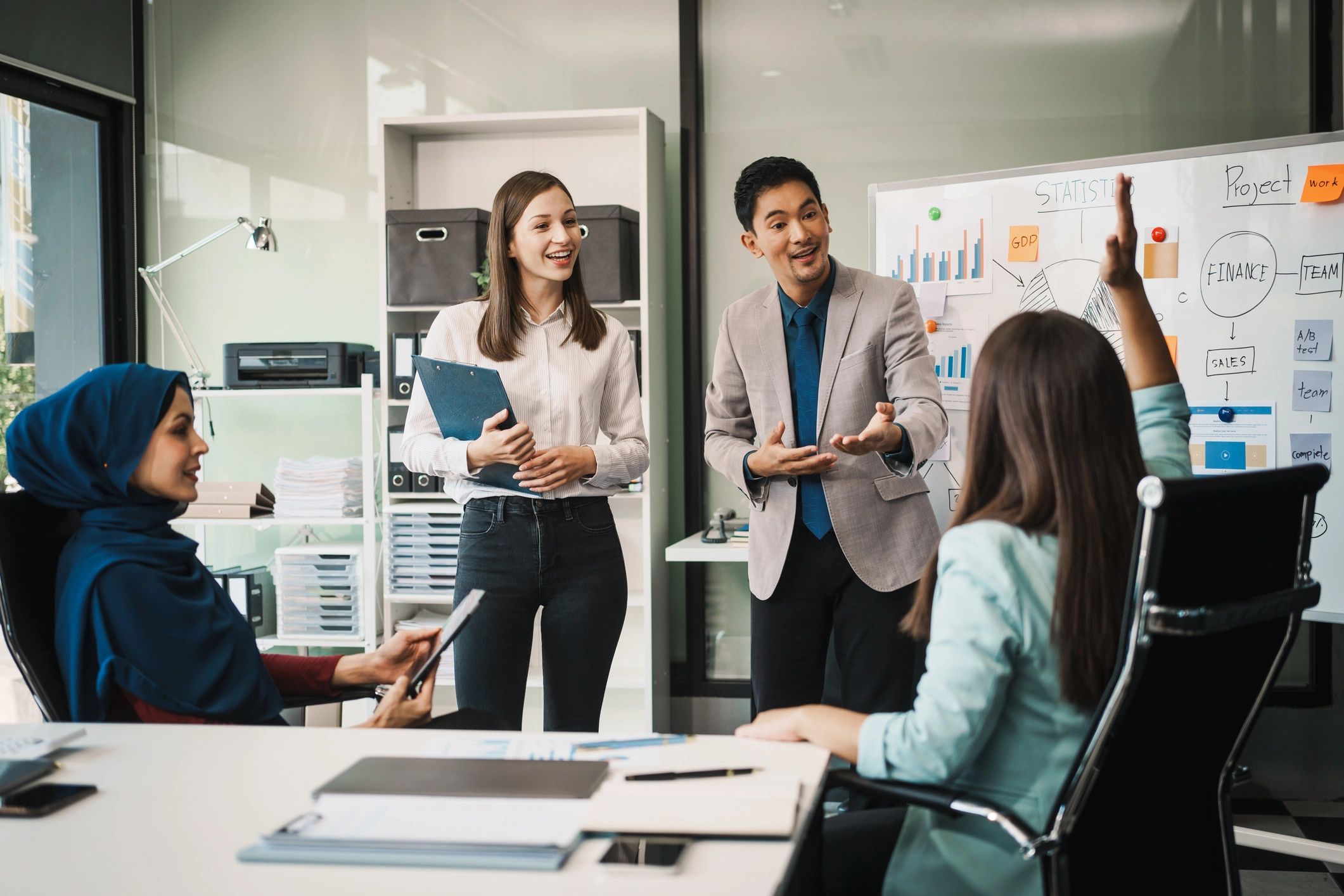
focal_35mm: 50
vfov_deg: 27.0
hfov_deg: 39.6
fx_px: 1867
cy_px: 448
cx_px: 672
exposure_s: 1/125
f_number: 2.5
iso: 250
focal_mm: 50
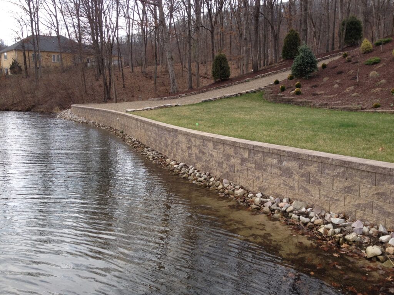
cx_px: 197
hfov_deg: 52.6
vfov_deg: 40.7
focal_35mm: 35
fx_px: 398
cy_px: 148
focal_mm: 4.28
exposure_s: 1/428
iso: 50
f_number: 2.4
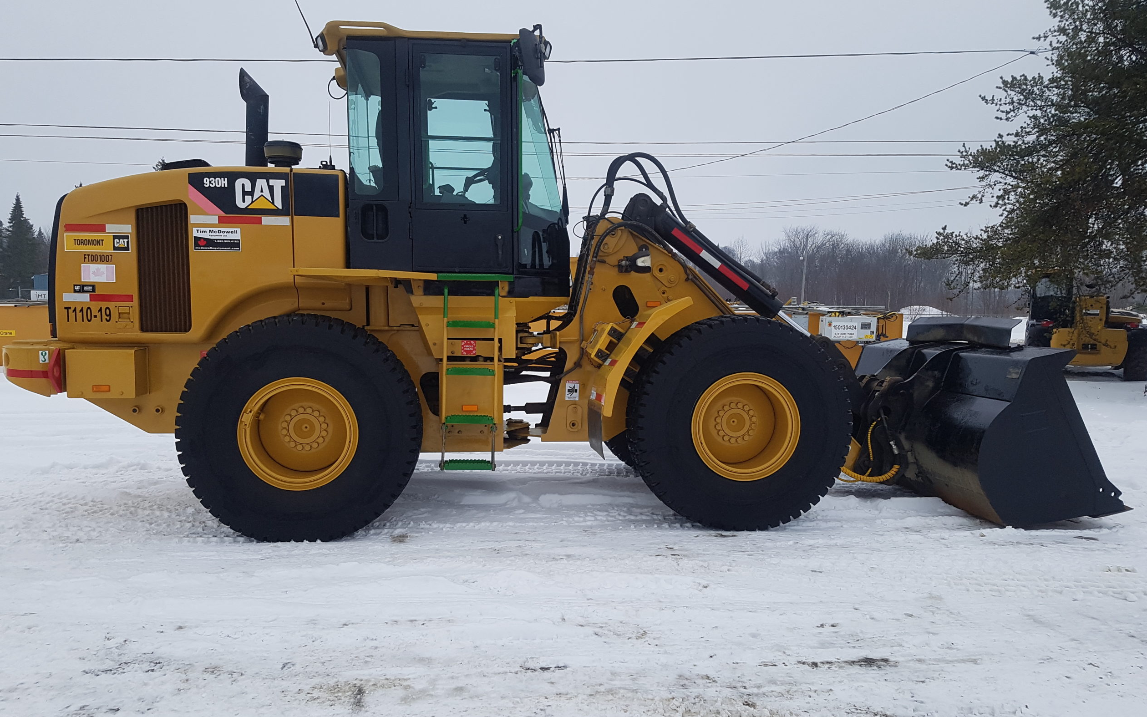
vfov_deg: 44.5
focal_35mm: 28
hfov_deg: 66.5
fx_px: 875
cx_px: 567
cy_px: 397
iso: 50
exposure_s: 1/1152
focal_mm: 4.2
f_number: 1.7
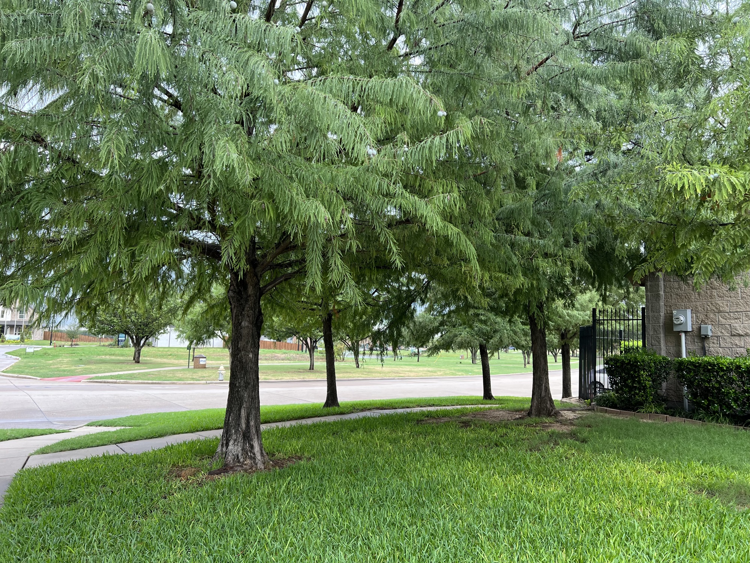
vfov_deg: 53.1
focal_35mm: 26
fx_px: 563
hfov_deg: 67.3
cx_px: 375
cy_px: 282
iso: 40
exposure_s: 1/166
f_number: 1.5
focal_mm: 5.7
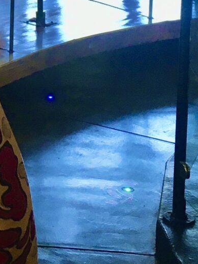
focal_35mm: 144
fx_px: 1098
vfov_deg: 12.8
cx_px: -54
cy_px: -170
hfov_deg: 10.1
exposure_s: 1/30
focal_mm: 4.15
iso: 25
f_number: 2.2
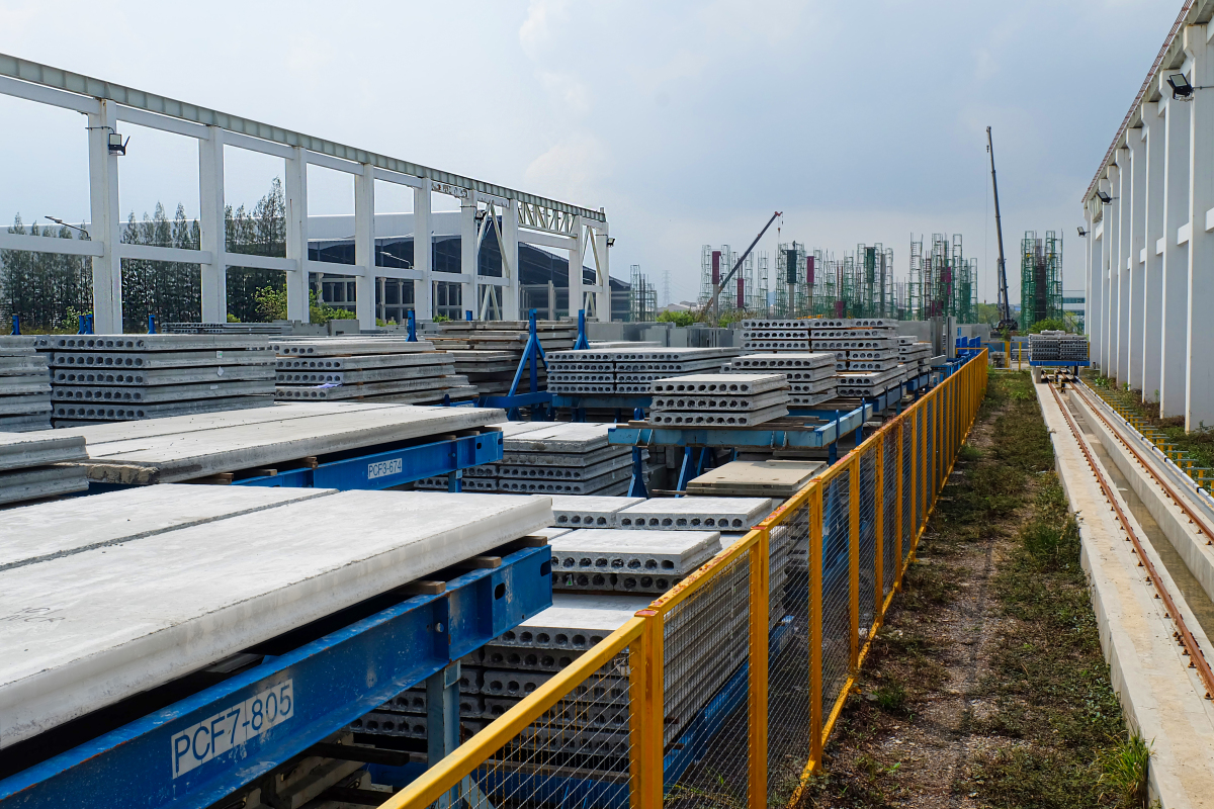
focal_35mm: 36
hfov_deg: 53.1
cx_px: 607
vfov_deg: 36.9
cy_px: 404
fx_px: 1214
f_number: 13
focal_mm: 24.3
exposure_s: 1/450
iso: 400
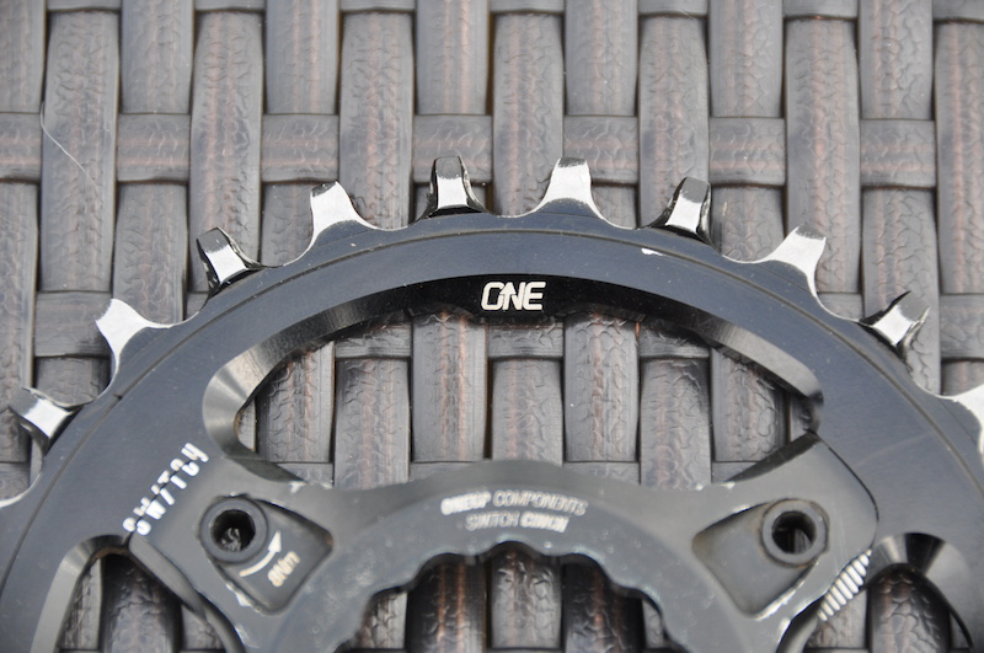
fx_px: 6960
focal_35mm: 255
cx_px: 492
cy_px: 326
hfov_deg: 8.1
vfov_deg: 5.4
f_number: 5.6
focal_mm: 170
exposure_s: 1/250
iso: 500
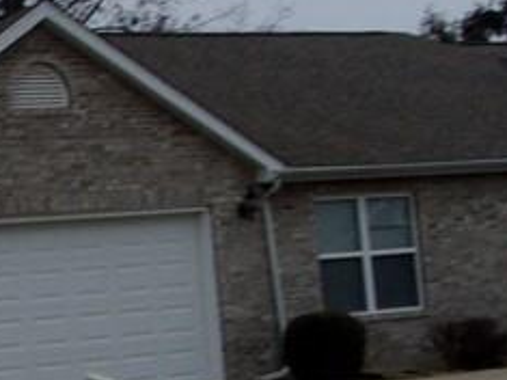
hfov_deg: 14.8
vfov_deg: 12.1
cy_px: 317
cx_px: -291
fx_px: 1786
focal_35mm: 122
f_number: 10.8
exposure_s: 1/90
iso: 80
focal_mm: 5.1
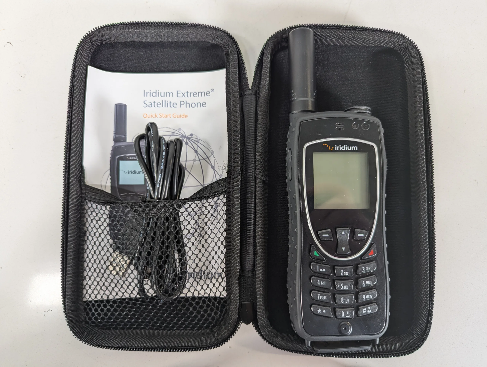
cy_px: 184
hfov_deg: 71.5
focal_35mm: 24
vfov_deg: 56.9
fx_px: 338
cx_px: 244
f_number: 1.85
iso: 114
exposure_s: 1/83.9
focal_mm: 6.81
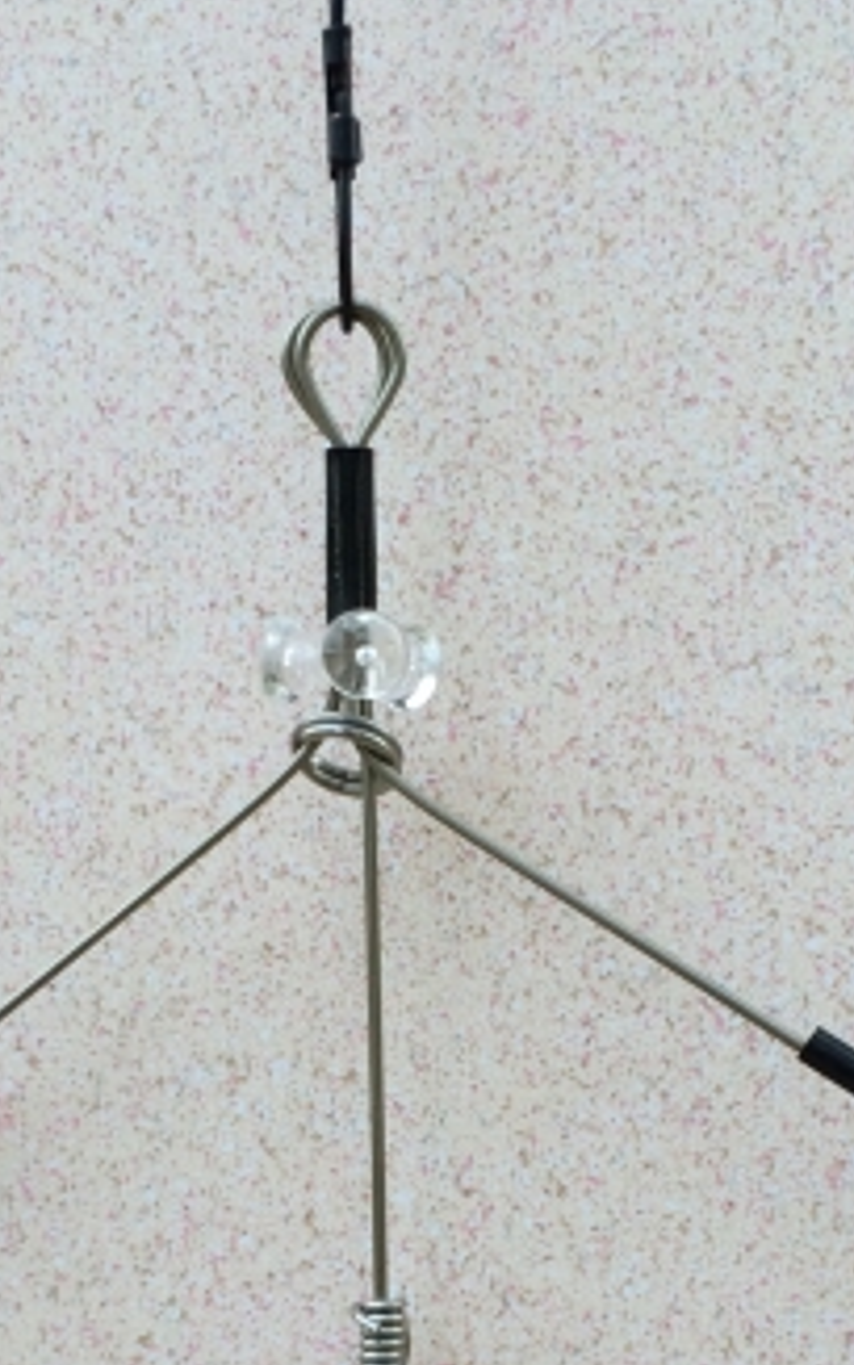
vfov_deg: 25.8
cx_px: 440
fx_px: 2902
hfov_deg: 16.7
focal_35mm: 78
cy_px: 1185
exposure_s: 1/225
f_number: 2.2
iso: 32
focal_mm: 4.12
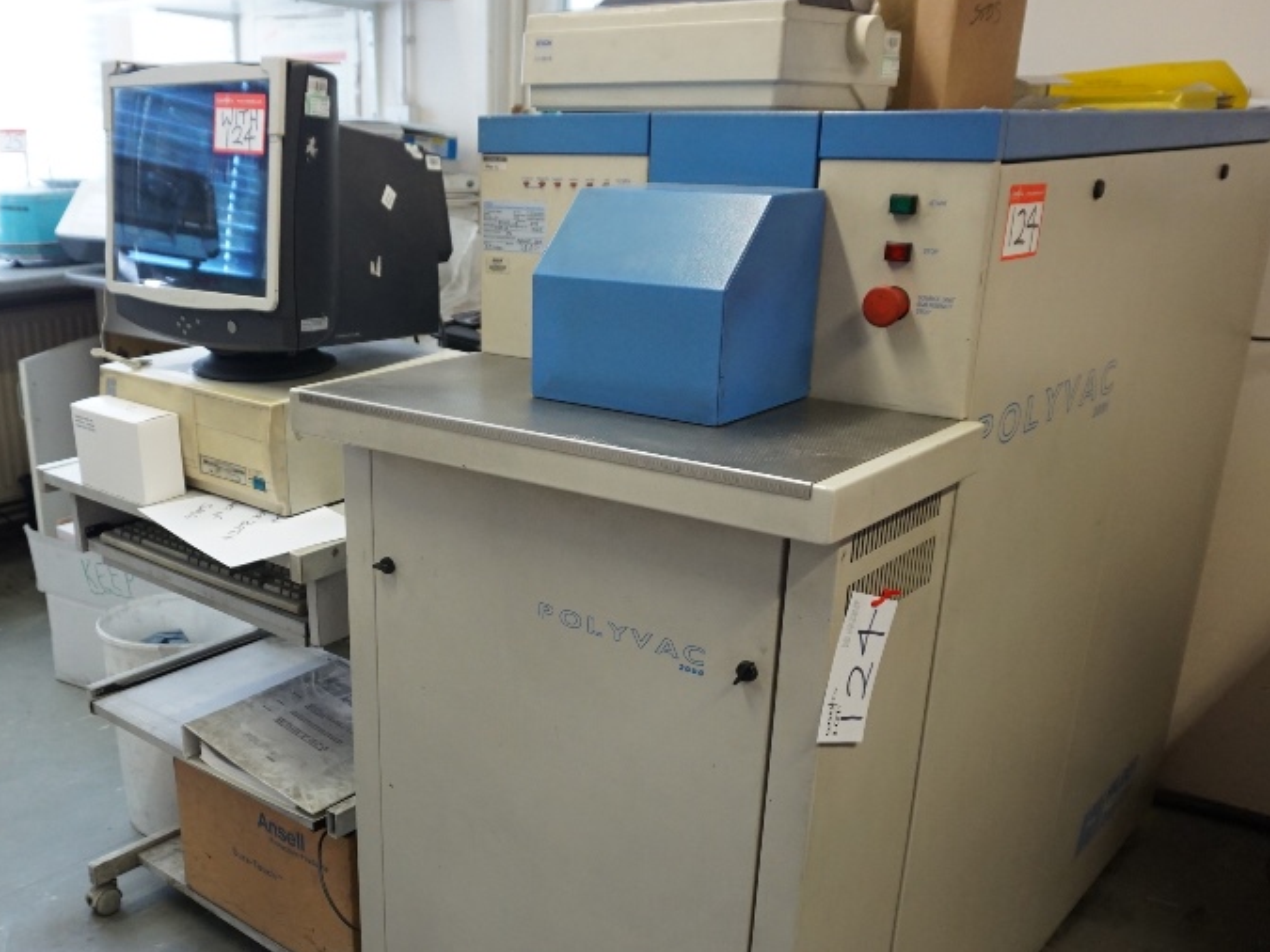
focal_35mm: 35
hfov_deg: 51.8
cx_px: 438
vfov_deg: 40.3
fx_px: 1284
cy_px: 620
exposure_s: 1/160
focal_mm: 16
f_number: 4
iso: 1250
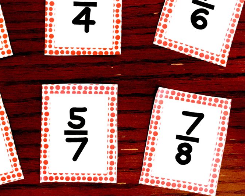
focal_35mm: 42
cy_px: 67
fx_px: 305
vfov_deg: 35.4
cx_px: 86
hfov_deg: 43.3
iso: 40
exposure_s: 1/30
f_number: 1.8
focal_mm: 3.99
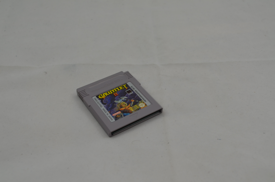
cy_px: 91
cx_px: 138
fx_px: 366
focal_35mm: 48
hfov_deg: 41.2
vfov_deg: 28.0
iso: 200
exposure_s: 1/160
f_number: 6.3
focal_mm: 32
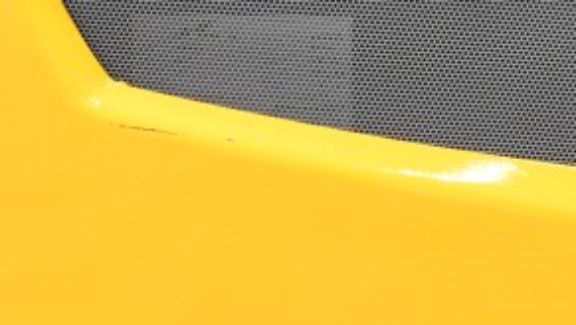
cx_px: 521
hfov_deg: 13.1
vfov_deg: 7.1
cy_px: -460
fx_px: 2478
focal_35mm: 162
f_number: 8
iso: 1600
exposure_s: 1/20
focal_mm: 25
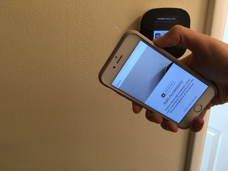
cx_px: 114
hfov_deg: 61.6
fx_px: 191
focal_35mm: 29
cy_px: 86
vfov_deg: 48.2
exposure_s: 1/15
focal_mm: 4.15
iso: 50
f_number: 2.2
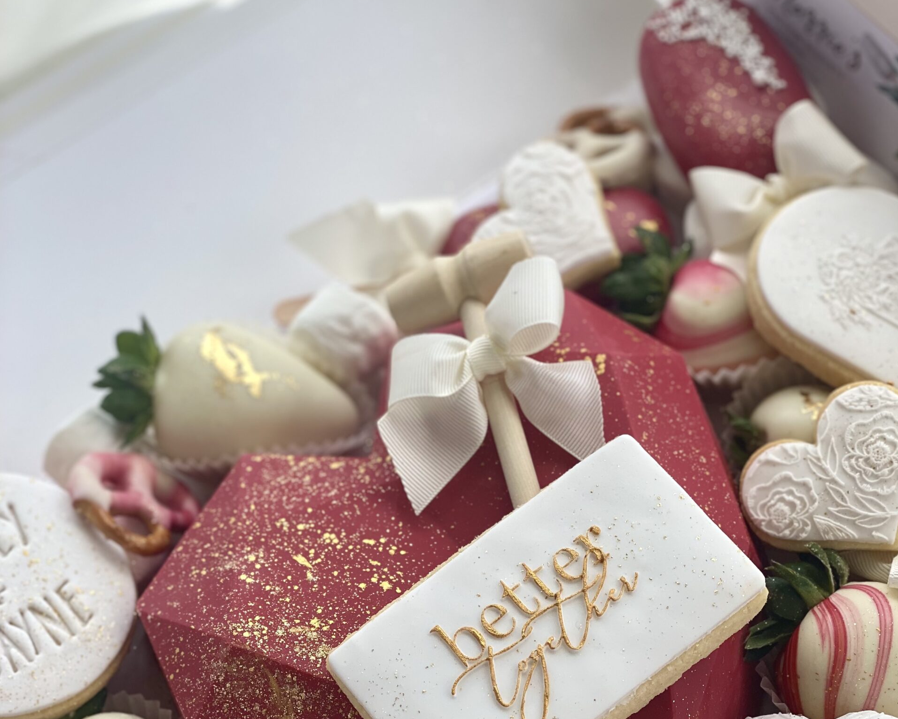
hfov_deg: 27.9
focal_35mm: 68
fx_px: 1807
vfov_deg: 22.2
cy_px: 565
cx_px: 451
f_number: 2
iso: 20
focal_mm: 6
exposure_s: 1/813
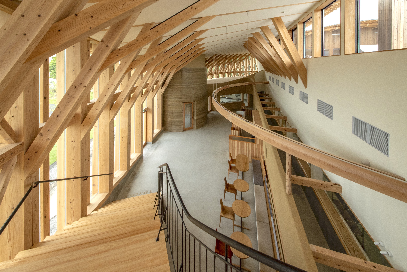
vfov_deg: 90.0
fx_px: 136
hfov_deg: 112.6
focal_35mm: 12
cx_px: 204
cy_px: 136
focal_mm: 12
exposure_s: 1/80
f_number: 22
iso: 1250
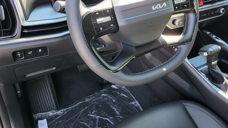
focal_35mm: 33
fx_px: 200
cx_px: 126
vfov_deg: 35.1
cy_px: 37
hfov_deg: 59.3
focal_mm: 5.4
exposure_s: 1/120
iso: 80
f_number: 1.8
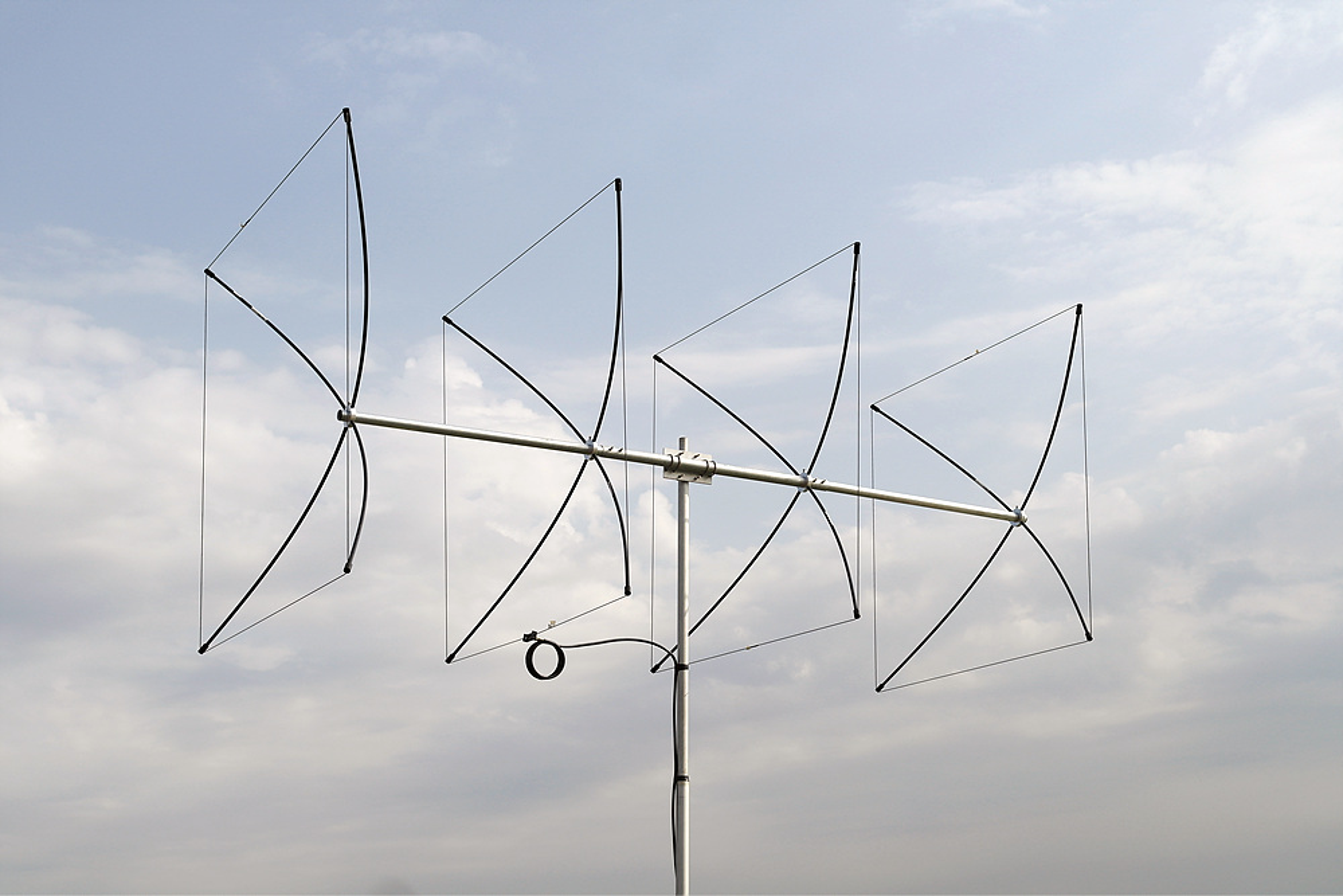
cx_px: 672
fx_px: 1716
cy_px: 448
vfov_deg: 29.3
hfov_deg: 42.7
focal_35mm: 46
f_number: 5.6
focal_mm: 30
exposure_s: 1/800
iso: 100
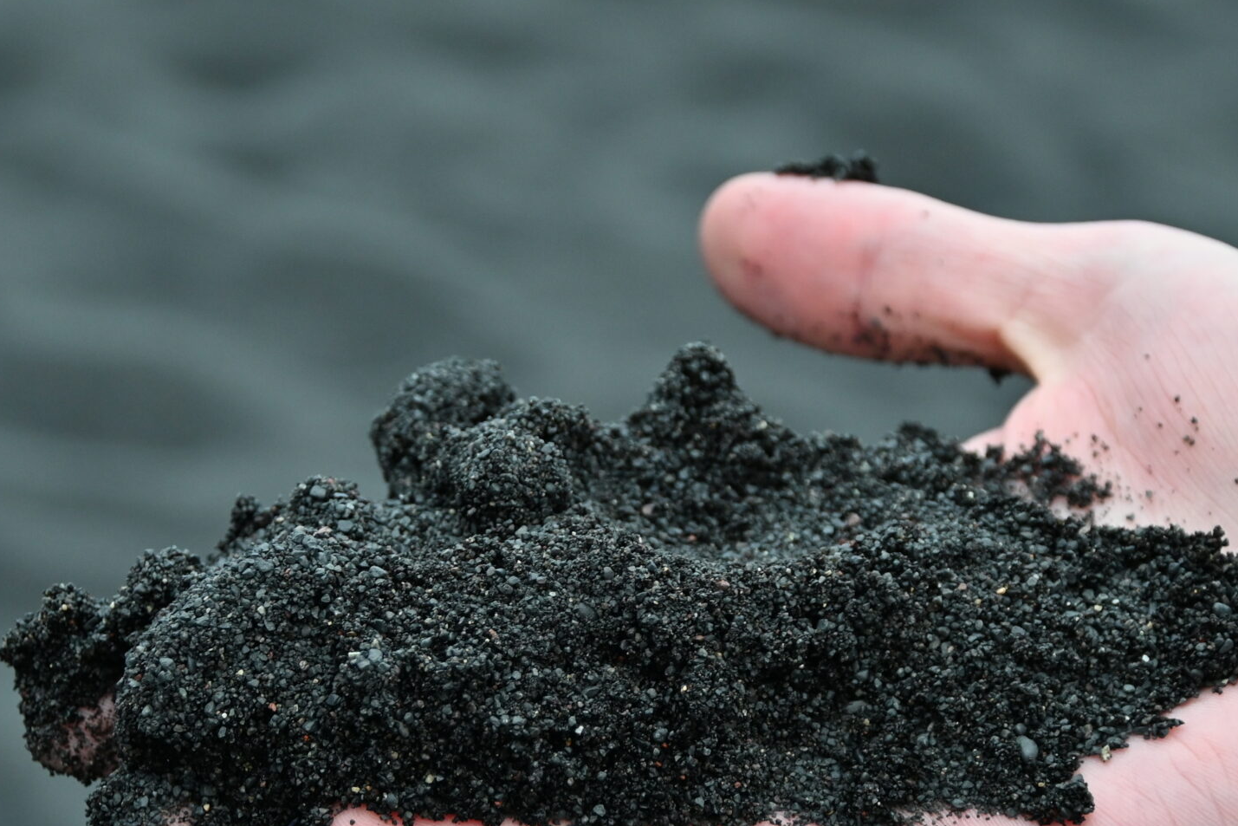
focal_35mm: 129
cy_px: 536
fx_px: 4436
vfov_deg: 10.6
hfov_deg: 15.9
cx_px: 613
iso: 500
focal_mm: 48
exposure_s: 1/125
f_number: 5
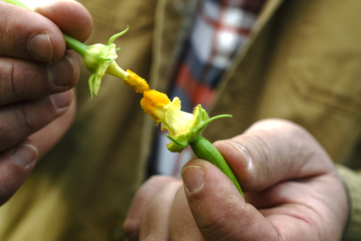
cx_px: 180
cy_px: 120
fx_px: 702
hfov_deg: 28.8
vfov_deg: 19.5
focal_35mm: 70
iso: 250
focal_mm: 70
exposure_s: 1/200
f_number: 8
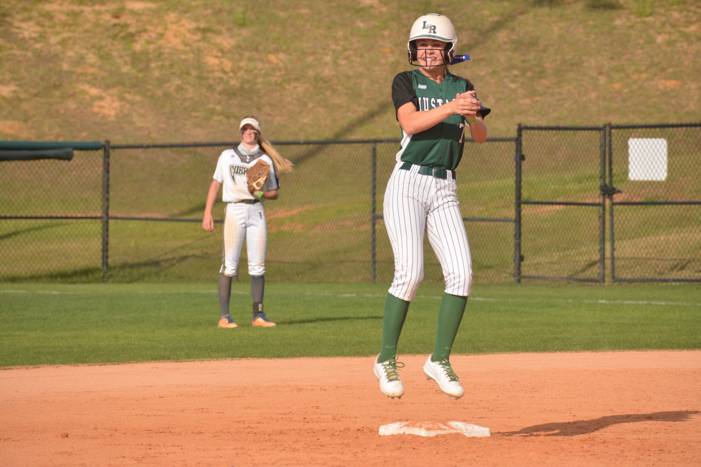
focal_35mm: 330
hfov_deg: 6.2
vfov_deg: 4.2
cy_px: 234
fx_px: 6425
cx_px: 350
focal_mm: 220
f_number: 9
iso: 400
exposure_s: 1/1250
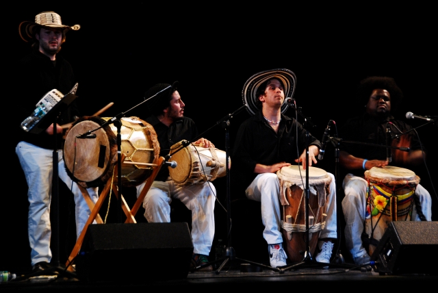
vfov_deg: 9.6
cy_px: 146
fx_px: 1735
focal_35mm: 142
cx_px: 219
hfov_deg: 14.4
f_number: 5.3
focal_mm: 95
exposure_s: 1/25
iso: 800
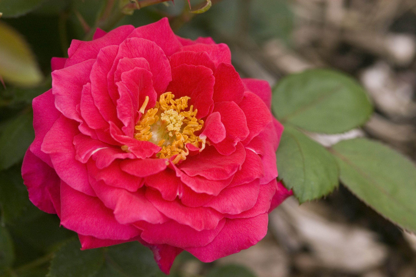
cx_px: 208
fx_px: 1818
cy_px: 138
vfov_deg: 8.7
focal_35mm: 158
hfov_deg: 13.1
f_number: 6.3
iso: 400
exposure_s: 1/400
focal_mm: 105
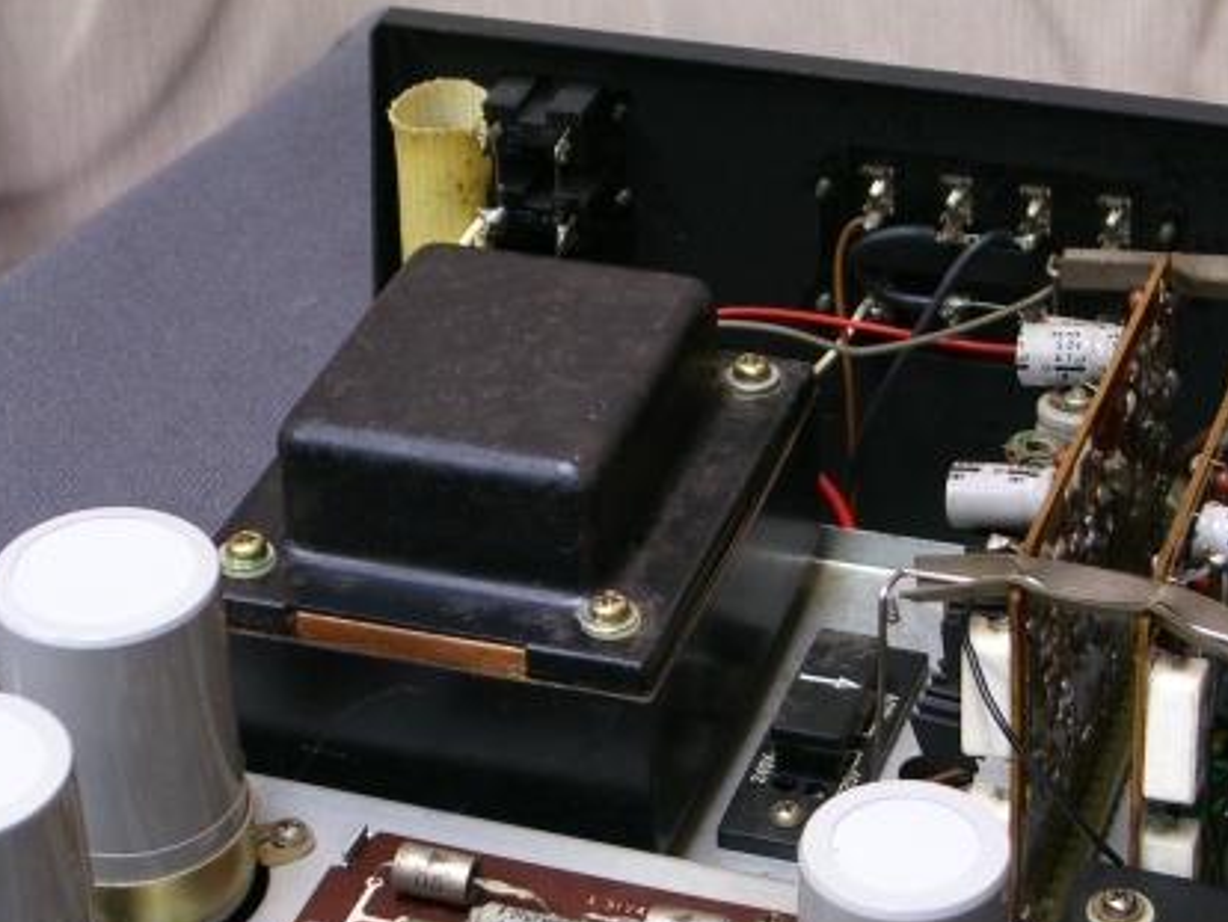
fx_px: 3727
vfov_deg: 14.1
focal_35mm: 105
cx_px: 626
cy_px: 682
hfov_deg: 18.7
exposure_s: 1/8
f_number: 4
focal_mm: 14.2
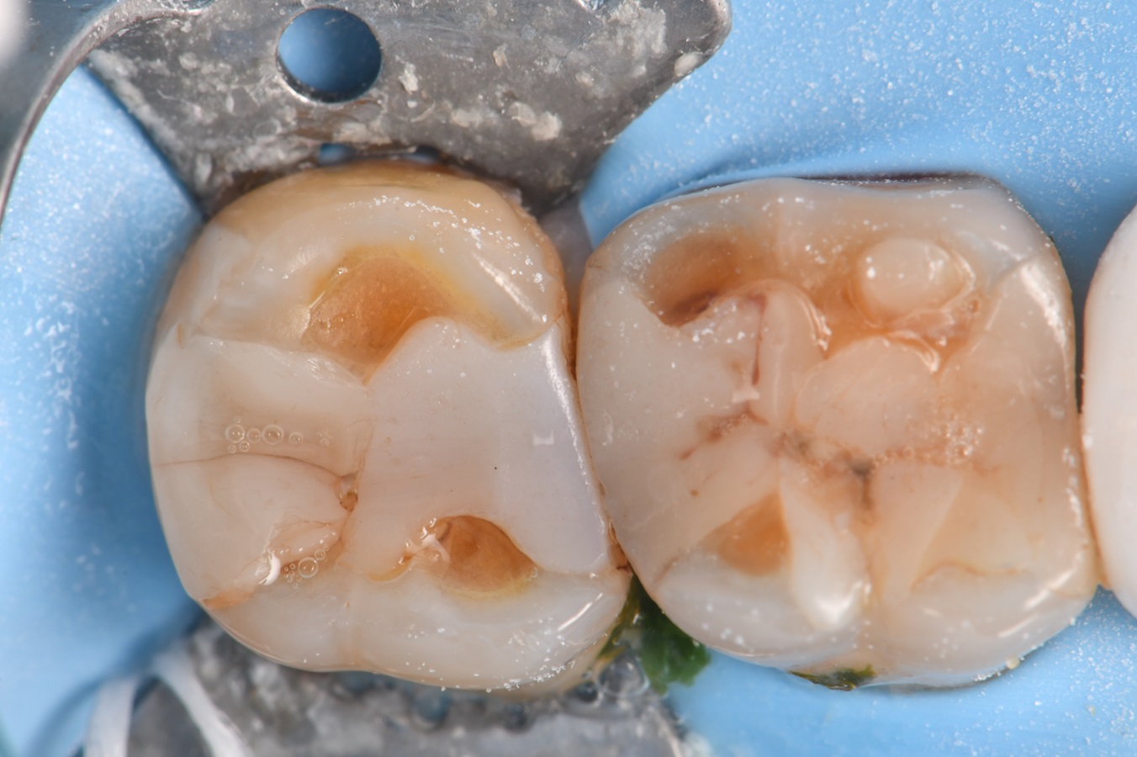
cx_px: 568
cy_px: 378
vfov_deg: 8.7
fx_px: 4956
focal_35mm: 157
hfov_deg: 13.1
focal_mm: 105
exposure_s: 1/160
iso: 200
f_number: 32
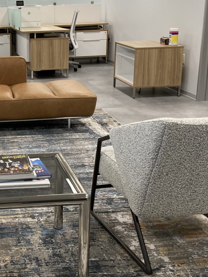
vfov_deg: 33.2
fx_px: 465
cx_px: 2
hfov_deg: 24.2
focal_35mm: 58
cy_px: 138
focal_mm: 3.99
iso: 80
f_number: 1.8
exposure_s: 1/60
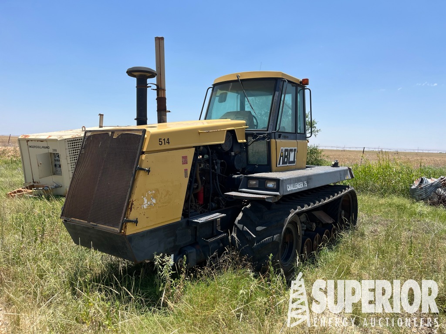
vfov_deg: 53.1
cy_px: 167
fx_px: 335
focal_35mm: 26
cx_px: 223
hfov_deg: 67.3
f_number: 1.6
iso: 50
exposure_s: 1/2967
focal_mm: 5.1
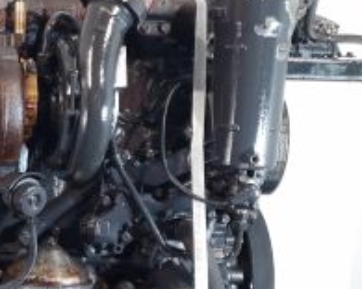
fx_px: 739
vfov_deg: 21.9
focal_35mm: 69
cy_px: 230
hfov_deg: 25.8
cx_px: -19
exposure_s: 1/50
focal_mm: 6.4
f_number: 1.8
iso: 125
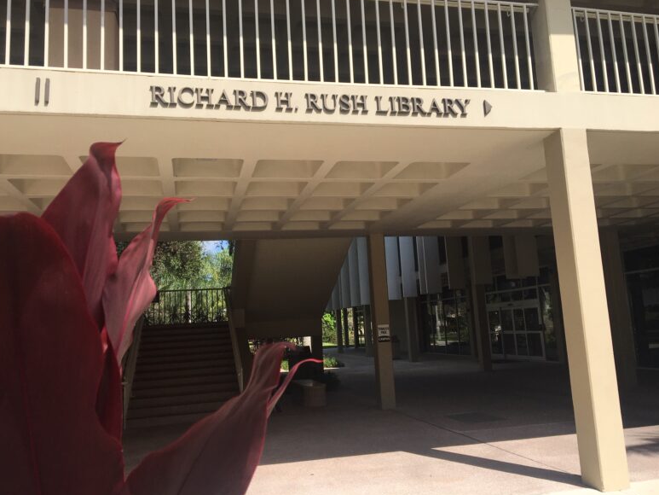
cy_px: 242
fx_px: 571
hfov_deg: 60.0
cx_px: 327
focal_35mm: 30
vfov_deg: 46.8
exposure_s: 1/1425
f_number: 2.2
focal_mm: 4.15
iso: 25
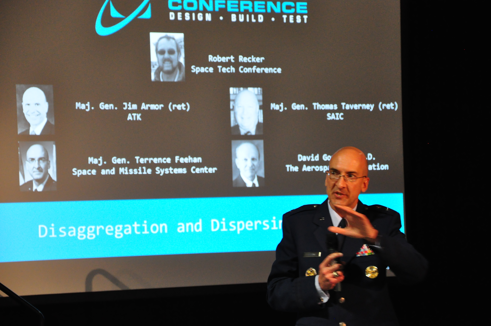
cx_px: 246
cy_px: 163
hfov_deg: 14.9
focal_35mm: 138
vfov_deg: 9.9
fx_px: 1880
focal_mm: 92
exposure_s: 1/30
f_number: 5.6
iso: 1800
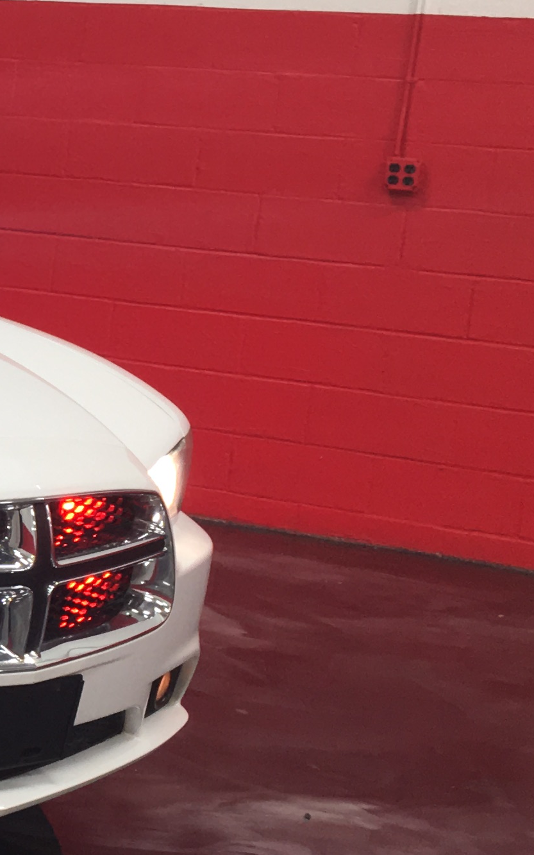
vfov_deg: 22.3
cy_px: 466
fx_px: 2166
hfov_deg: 12.3
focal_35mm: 93
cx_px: -551
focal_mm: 4.15
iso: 25
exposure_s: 1/33
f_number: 2.2
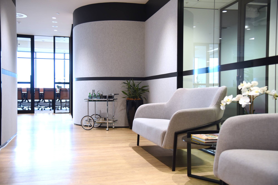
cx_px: 139
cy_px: 92
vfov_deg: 35.1
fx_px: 294
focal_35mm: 38
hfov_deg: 50.7
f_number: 4
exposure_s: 1/80
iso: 800
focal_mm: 38
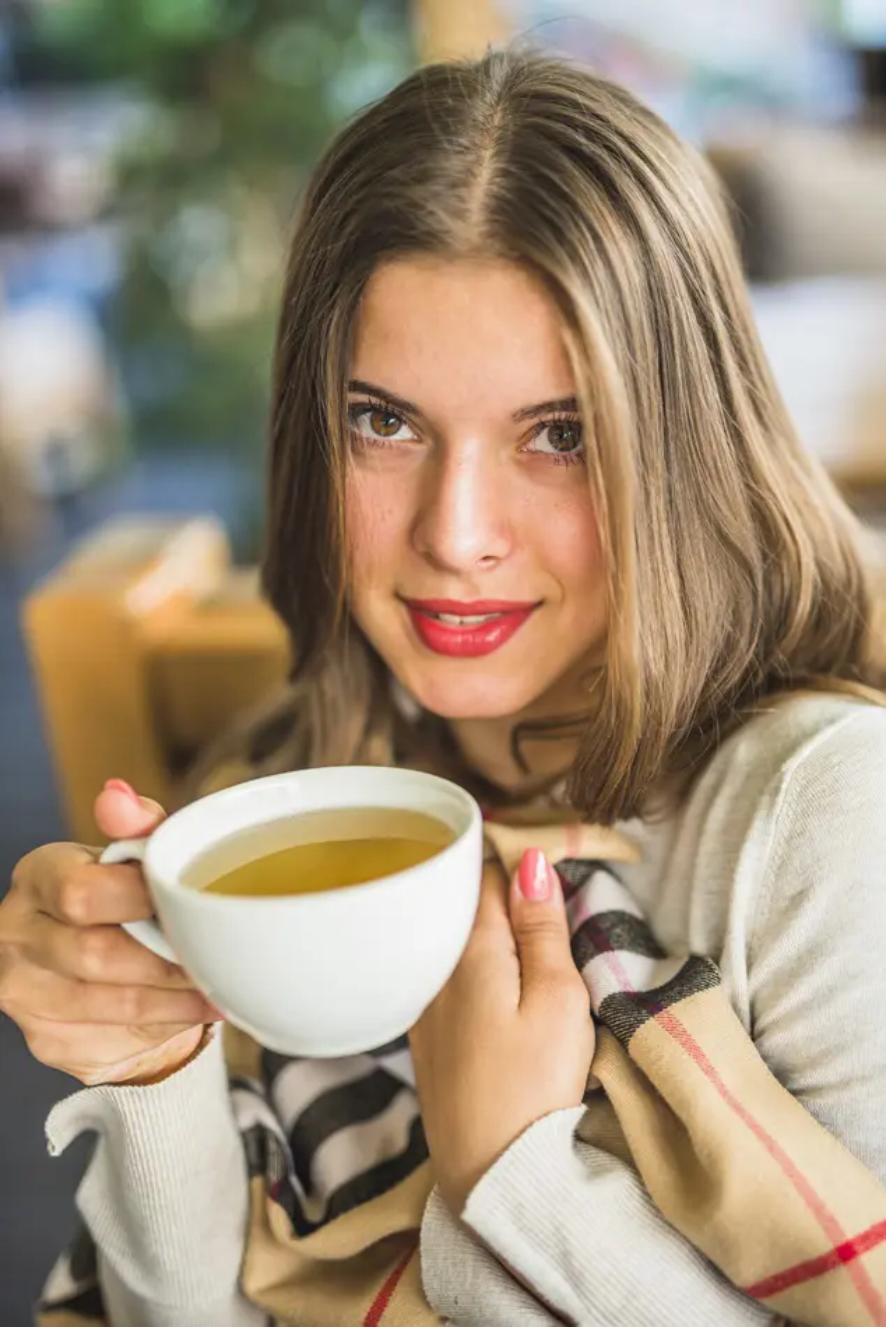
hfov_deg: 27.0
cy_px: 664
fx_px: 1844
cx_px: 443
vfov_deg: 39.6
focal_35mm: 50
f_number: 1.6
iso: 250
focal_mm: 50
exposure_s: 1/320
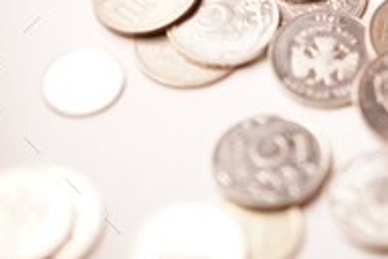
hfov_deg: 11.7
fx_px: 1821
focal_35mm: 169
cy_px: -125
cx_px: 568
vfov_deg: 8.0
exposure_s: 1/200
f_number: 2
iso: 100
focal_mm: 55
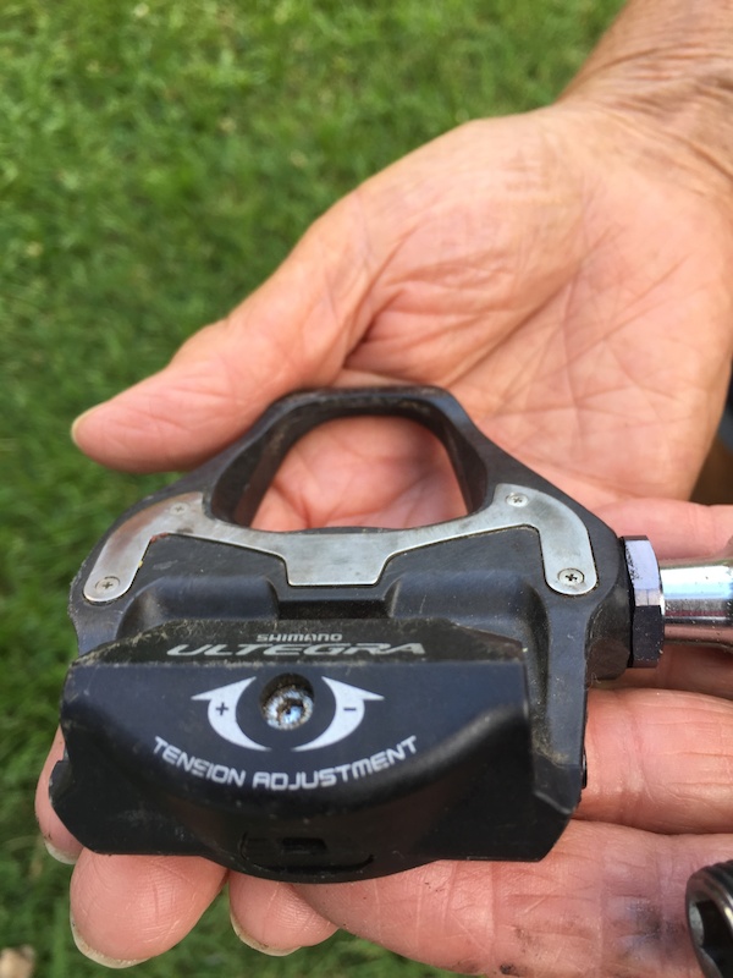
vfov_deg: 61.7
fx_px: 819
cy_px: 489
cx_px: 366
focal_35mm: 29
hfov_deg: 48.2
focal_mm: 4.15
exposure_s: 1/60
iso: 32
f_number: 2.2
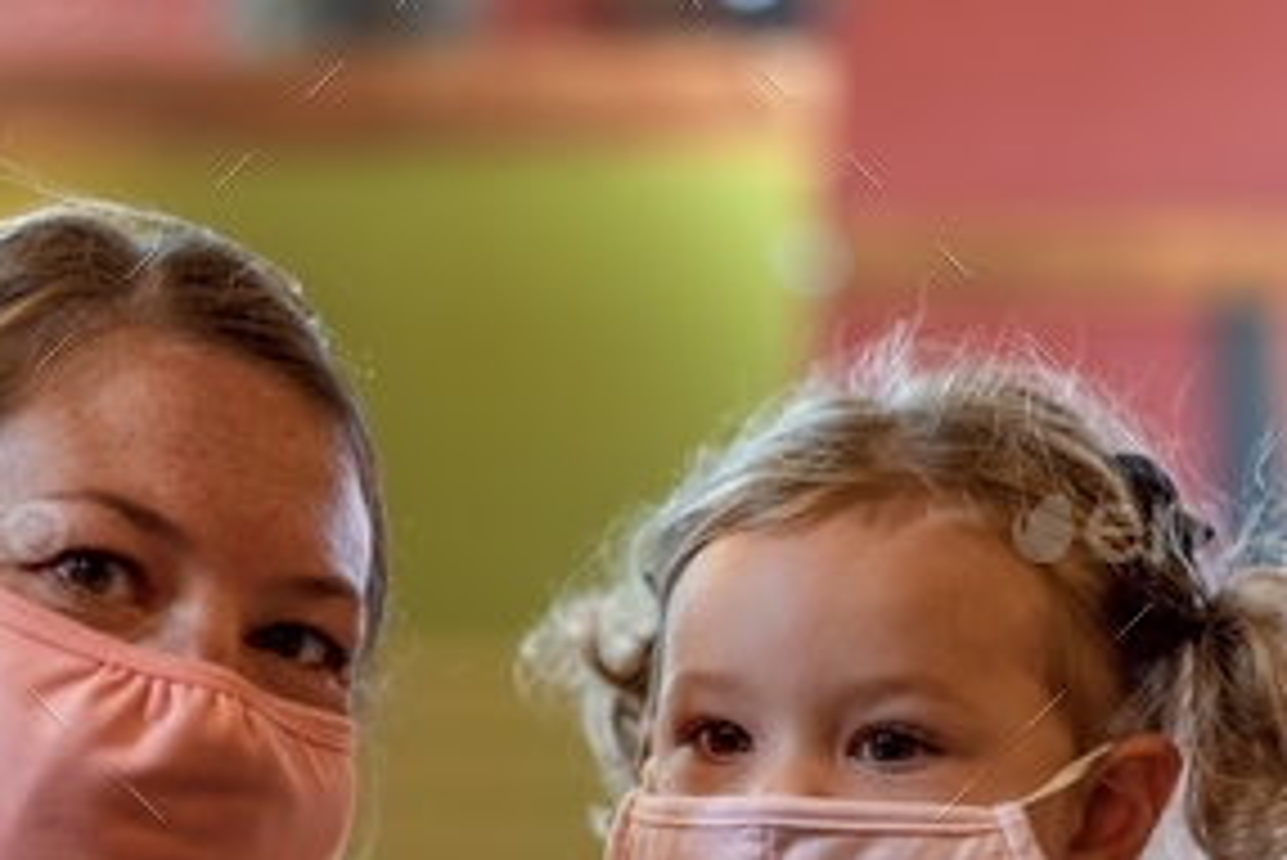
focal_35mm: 103
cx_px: 526
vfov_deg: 13.2
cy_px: 743
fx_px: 3684
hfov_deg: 19.8
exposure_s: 1/200
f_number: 1.8
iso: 400
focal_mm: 50
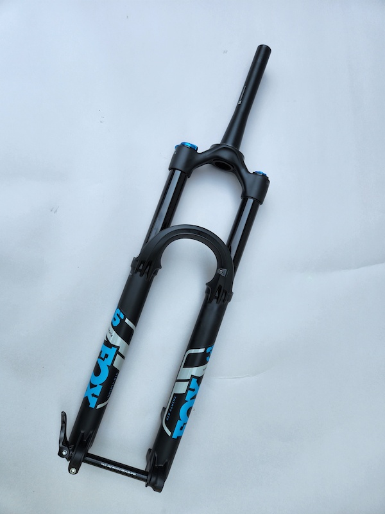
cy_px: 257
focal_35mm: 23
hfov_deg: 58.9
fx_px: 341
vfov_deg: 73.9
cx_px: 192
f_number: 1.8
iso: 20
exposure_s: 1/373
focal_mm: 5.4
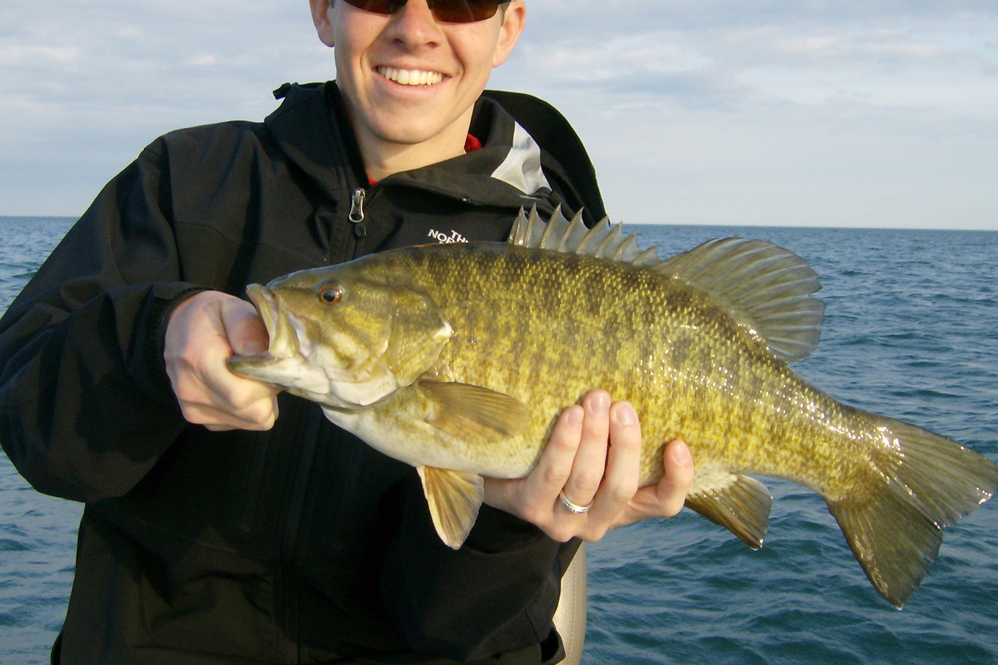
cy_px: 301
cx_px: 413
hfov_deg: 38.1
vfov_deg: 26.0
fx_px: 1442
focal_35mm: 52
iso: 100
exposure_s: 1/261
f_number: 4.7
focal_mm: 6
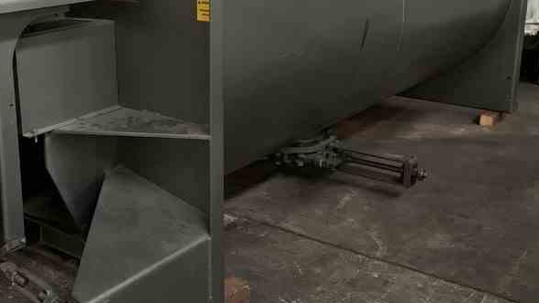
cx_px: 165
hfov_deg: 42.1
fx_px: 686
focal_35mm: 48
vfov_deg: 24.8
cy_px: 101
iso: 800
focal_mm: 4.25
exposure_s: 1/20
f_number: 1.8
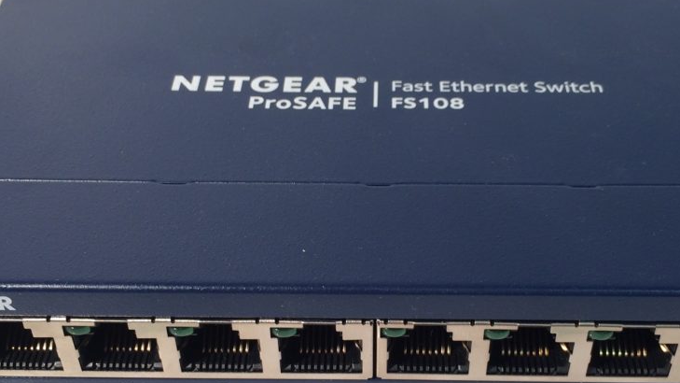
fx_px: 938
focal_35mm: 52
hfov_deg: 39.8
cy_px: 247
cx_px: 380
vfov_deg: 23.0
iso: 40
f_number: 2.2
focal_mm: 4.15
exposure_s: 1/60
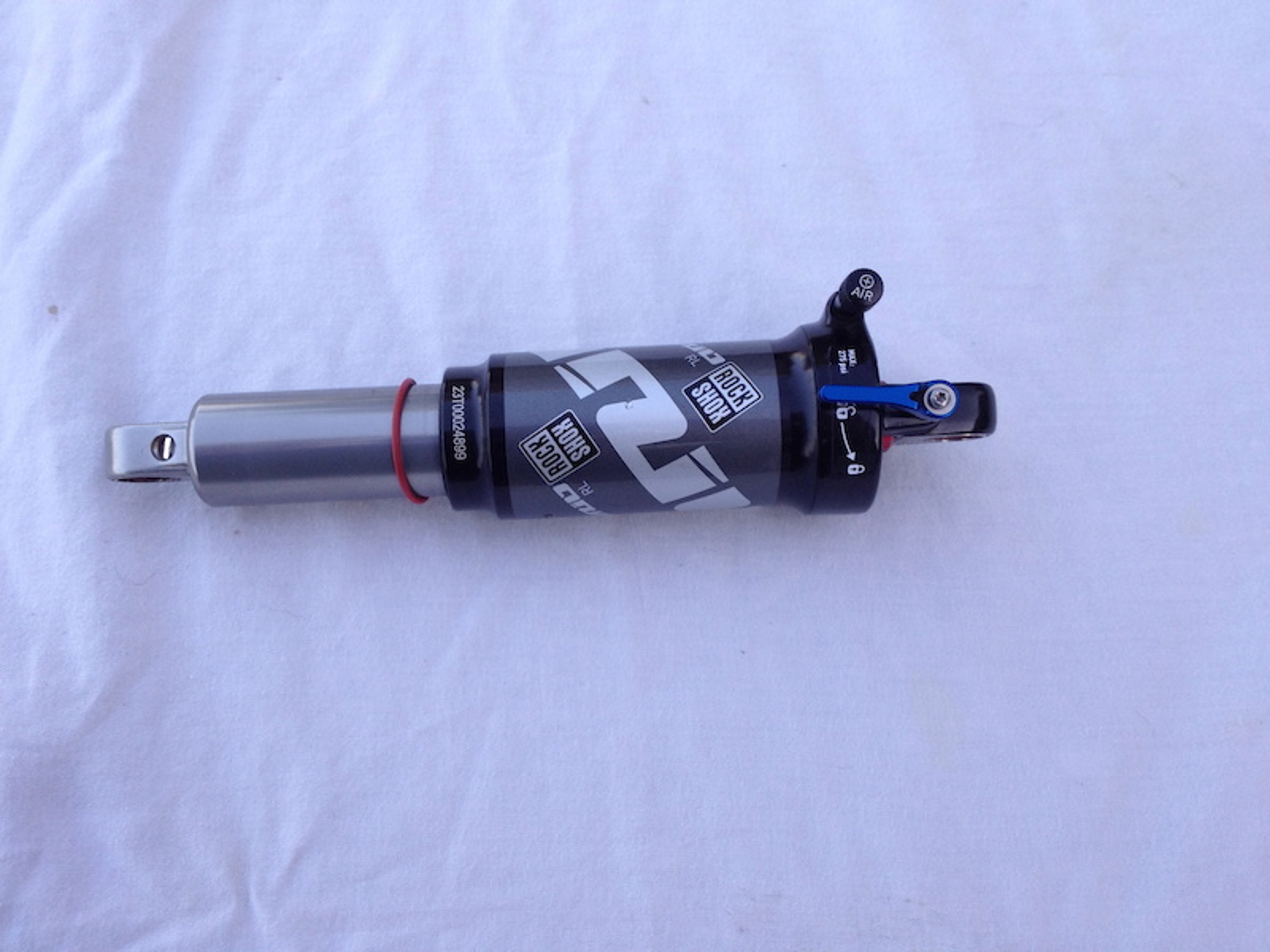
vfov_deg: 40.7
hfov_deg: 52.6
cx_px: 635
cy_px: 476
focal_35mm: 35
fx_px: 1284
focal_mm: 4.28
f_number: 2.4
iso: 64
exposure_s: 1/147
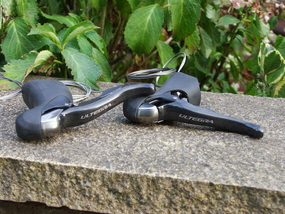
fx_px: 634
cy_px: 107
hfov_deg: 25.3
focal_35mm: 77
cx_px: 142
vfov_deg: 19.1
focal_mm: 19.68
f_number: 3.2
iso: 100
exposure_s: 1/60
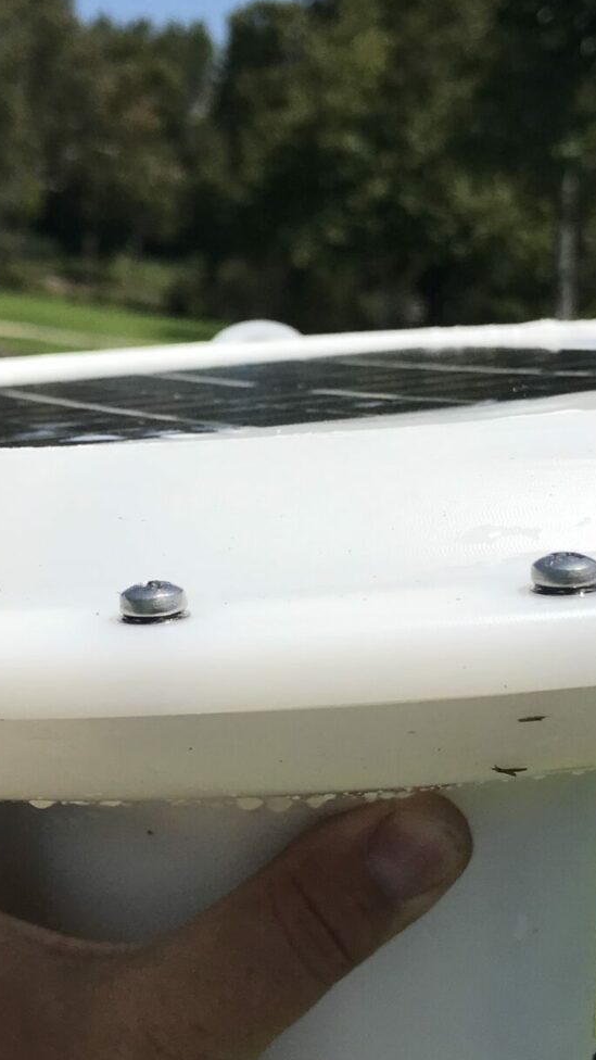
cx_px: 265
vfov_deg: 32.8
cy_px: 600
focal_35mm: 64
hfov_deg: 18.8
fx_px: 1798
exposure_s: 1/5319
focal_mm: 3.99
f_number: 1.8
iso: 20
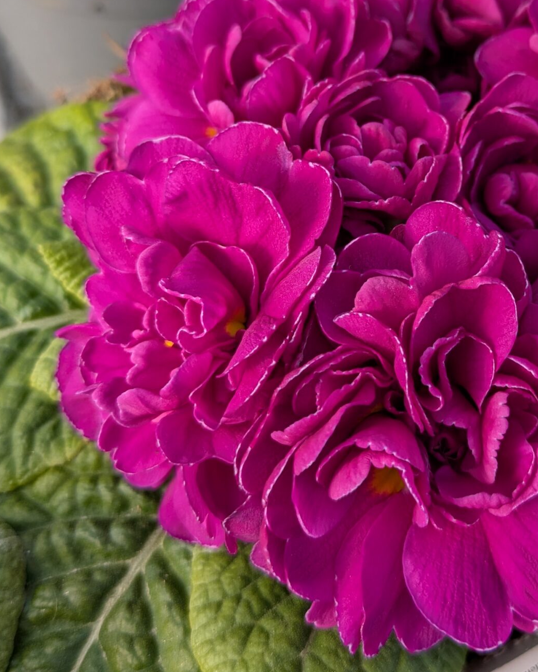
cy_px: 216
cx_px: 424
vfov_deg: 38.3
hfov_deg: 30.7
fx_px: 955
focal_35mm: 48
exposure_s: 1/684
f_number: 1.89
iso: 47
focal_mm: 5.43
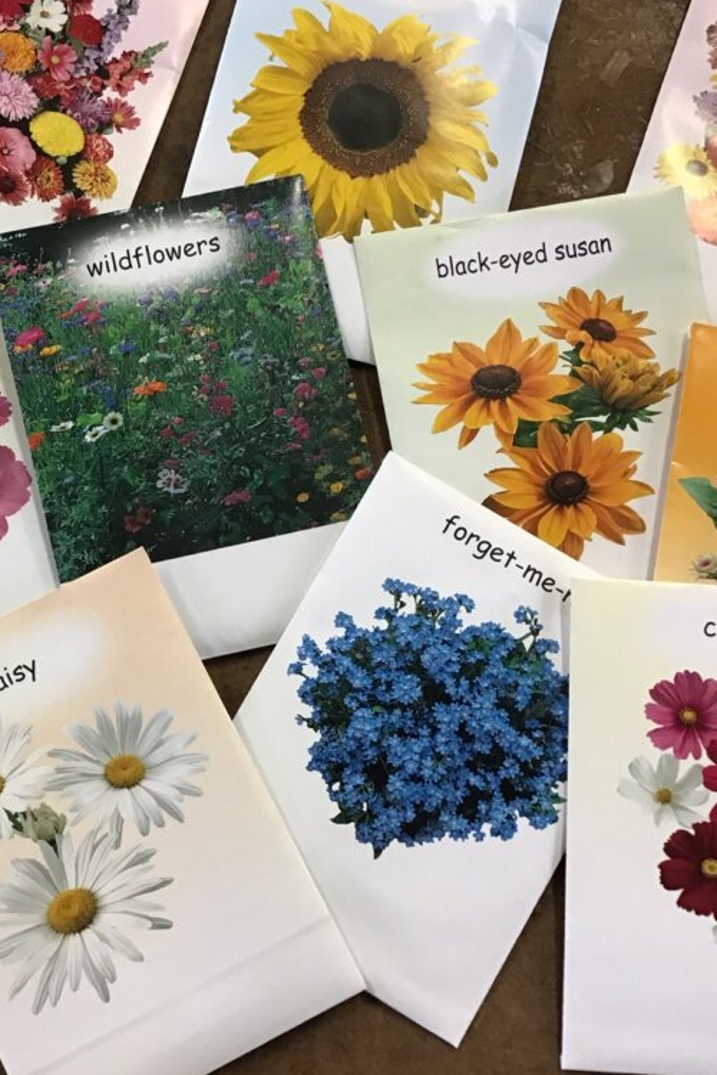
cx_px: 158
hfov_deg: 29.9
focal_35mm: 44
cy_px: 529
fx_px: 1314
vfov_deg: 44.5
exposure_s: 1/33
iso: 100
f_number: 2.4
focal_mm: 3.3
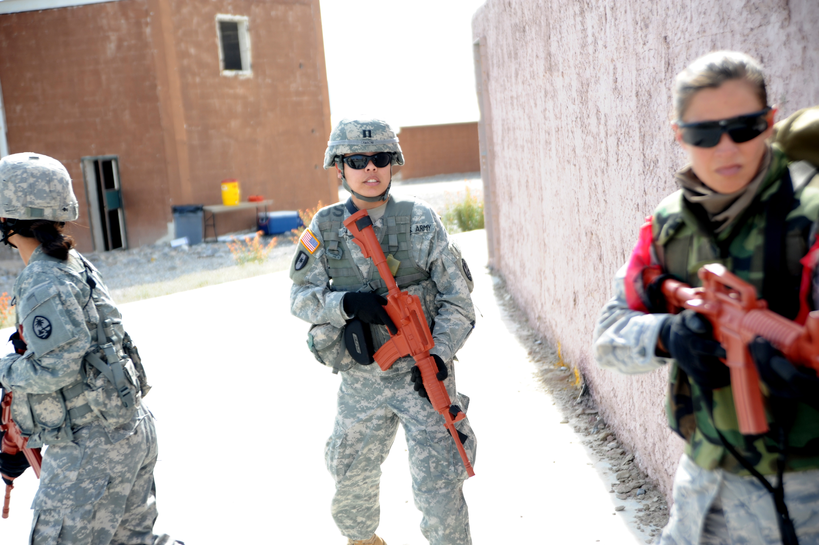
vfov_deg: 21.9
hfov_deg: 32.4
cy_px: 272
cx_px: 410
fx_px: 1410
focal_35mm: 62
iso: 200
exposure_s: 1/500
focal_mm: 62
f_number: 3.8
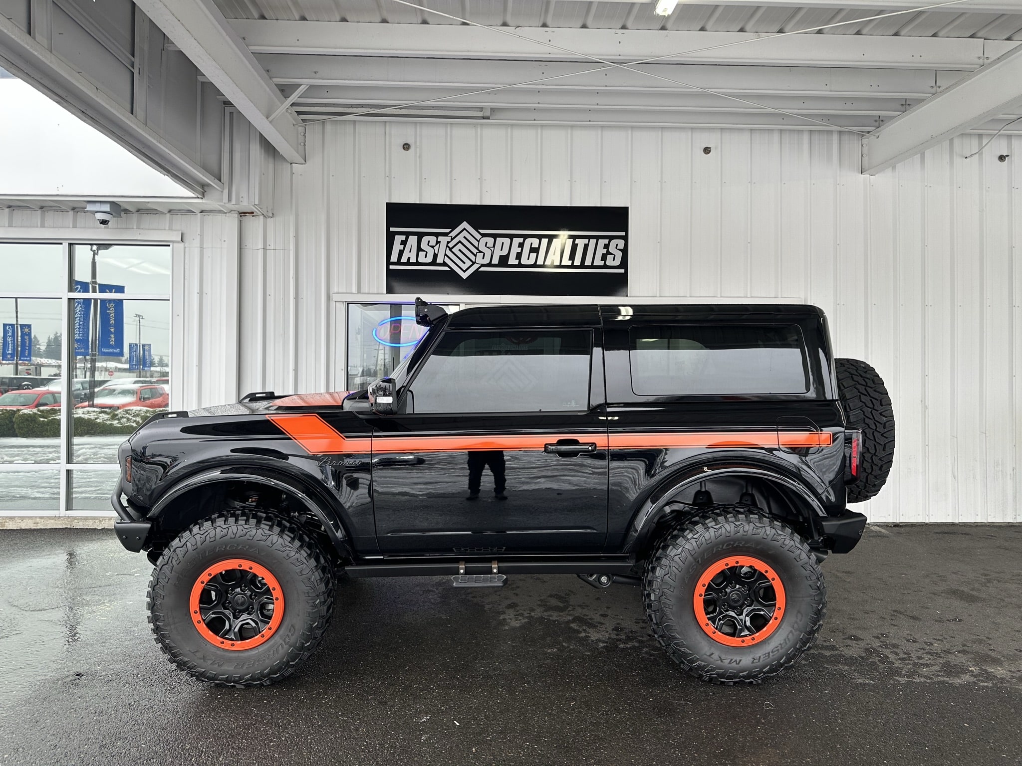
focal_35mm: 24
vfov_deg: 56.8
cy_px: 383
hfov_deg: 71.6
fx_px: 709
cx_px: 511
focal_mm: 6.86
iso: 80
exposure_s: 1/121
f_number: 1.78
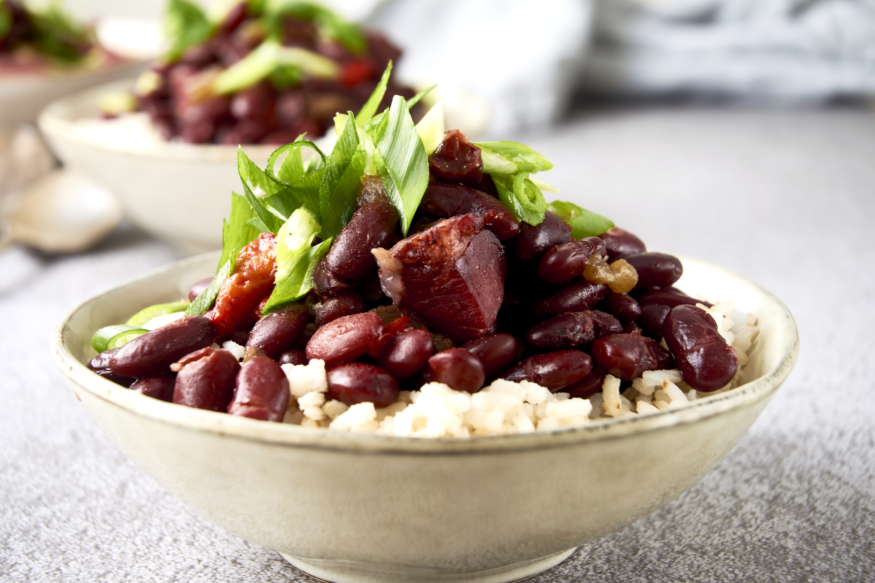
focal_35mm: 90
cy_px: 292
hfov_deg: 22.6
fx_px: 2187
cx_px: 438
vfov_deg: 15.2
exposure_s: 1/100
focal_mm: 60
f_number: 8
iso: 100
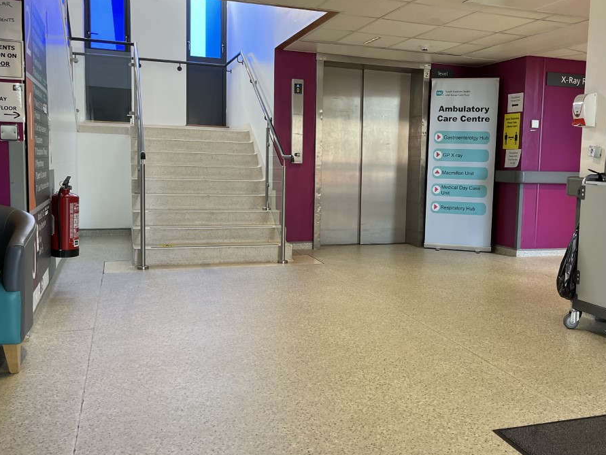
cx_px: 358
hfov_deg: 52.3
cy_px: 227
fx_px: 613
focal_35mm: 35
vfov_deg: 40.7
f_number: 1.6
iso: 100
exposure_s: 1/122
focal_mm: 5.1
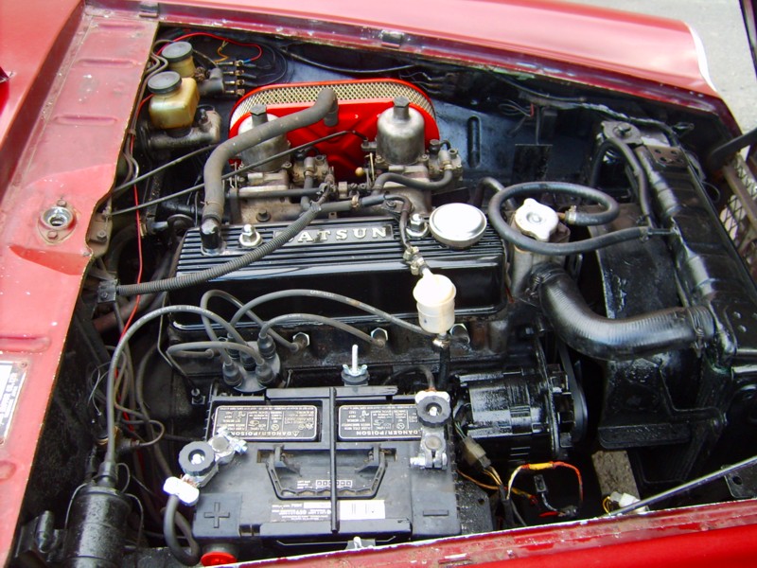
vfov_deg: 40.7
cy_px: 284
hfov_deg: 52.6
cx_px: 378
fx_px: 765
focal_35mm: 35
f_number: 2.8
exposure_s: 1/45
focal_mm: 5.8
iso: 50
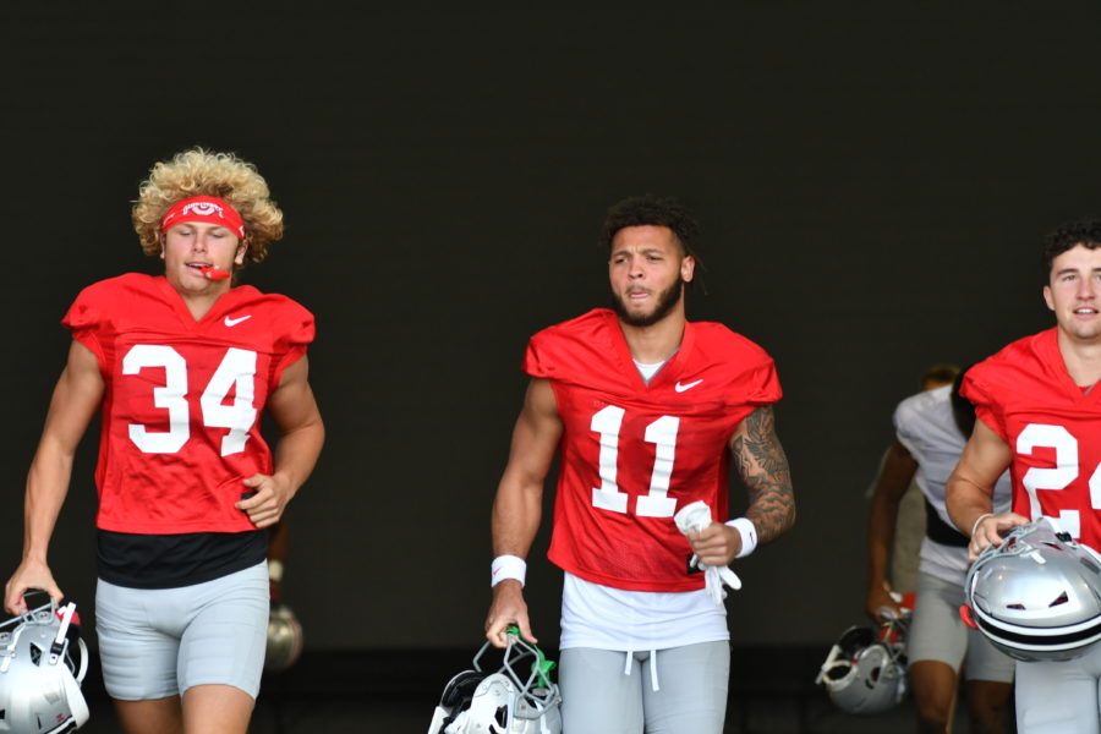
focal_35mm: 300
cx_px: 550
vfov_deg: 4.6
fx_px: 9174
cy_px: 367
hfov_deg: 6.9
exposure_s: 1/640
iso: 1000
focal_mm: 200
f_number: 5.6
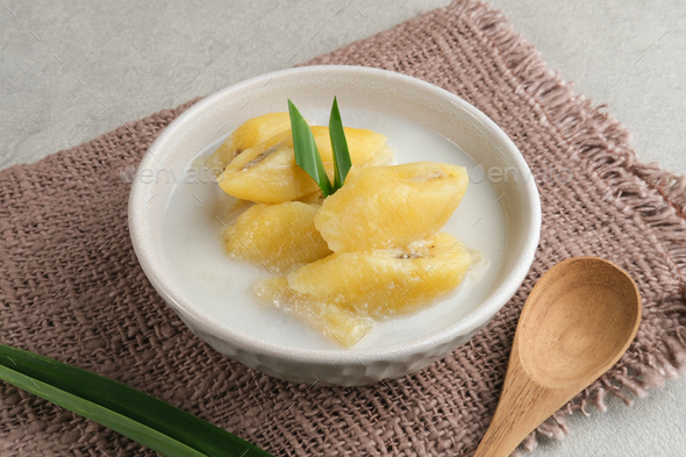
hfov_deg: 37.5
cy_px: 228
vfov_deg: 25.5
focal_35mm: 53
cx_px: 343
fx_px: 1010
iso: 500
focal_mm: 35
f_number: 16
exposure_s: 1/80
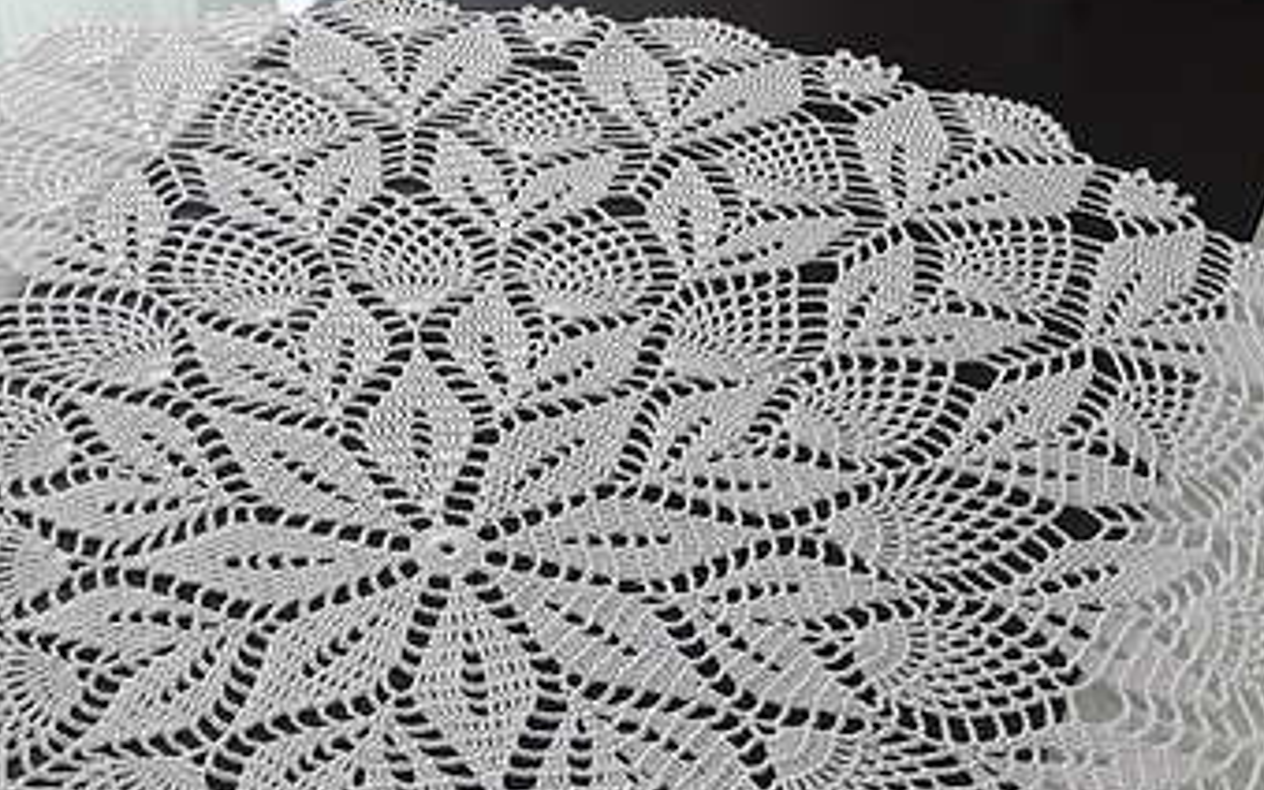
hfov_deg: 36.0
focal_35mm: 56
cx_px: 466
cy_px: 838
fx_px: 1929
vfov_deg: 22.1
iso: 64
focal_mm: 3.7
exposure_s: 1/33
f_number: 1.9
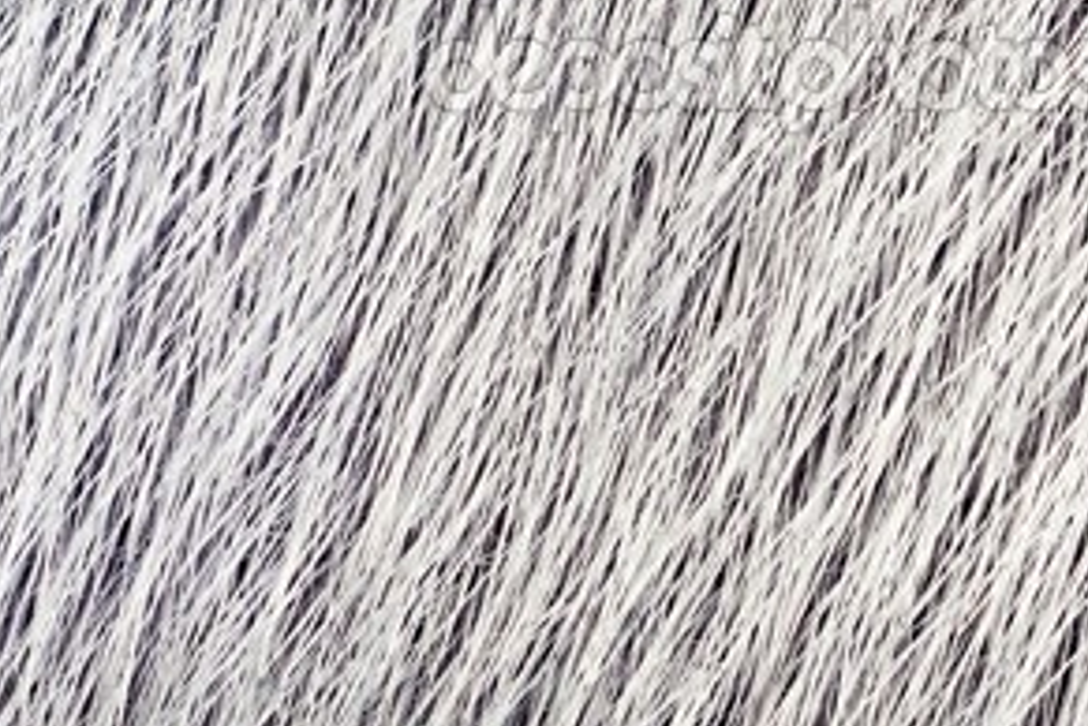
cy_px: 816
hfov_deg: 7.8
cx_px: 768
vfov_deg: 5.2
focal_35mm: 264
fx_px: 7978
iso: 100
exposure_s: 5
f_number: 8
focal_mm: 50
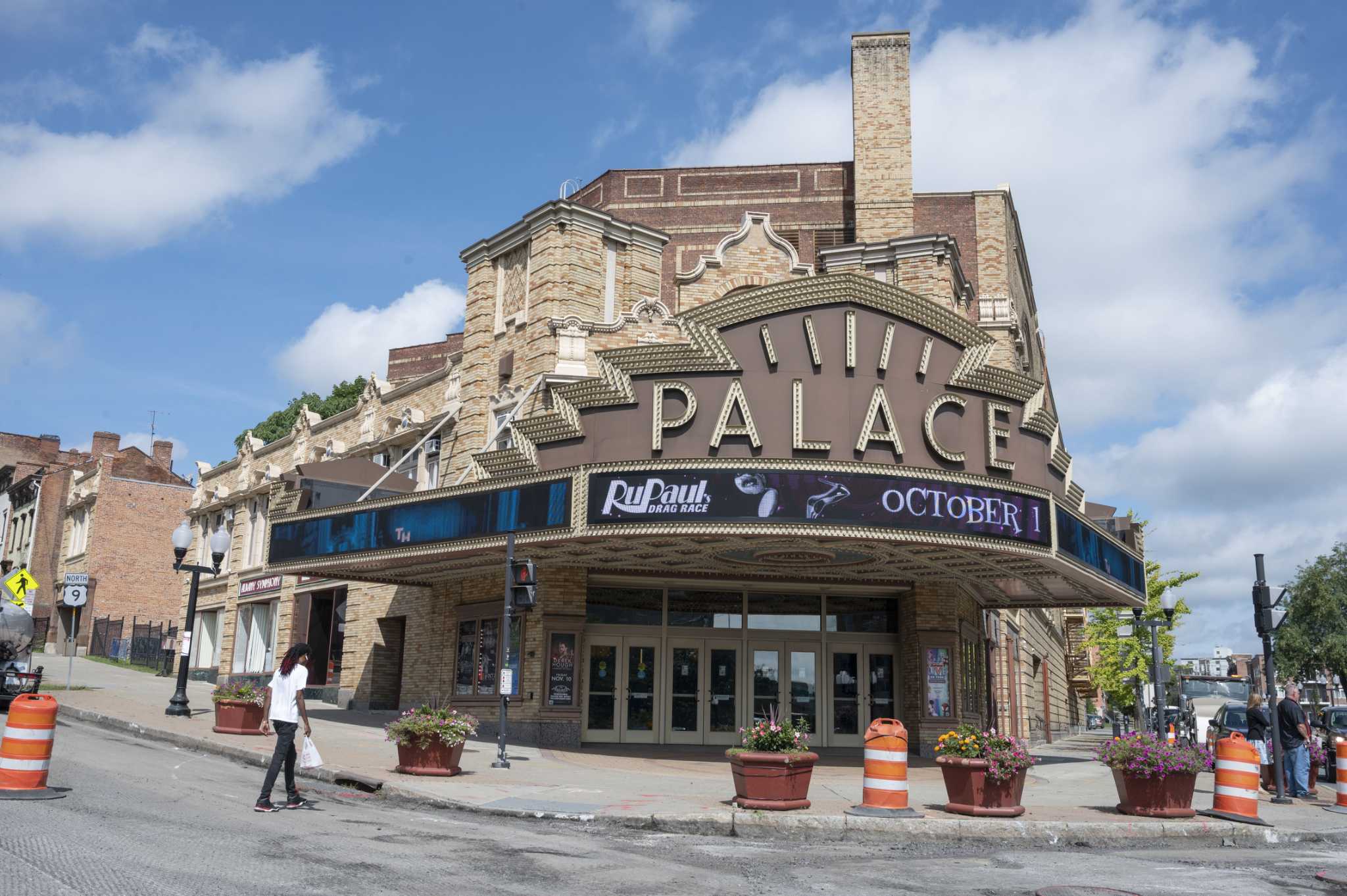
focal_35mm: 32
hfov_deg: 59.5
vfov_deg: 41.6
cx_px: 674
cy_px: 448
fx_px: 1178
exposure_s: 1/800
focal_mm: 31.5
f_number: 11
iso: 500
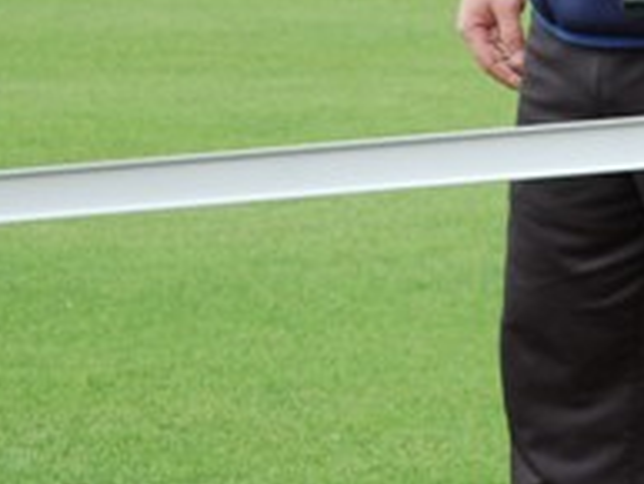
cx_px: 784
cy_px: 404
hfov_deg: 9.1
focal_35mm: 215
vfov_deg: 6.9
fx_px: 3995
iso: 400
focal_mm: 45
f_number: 5.3
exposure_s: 1/100
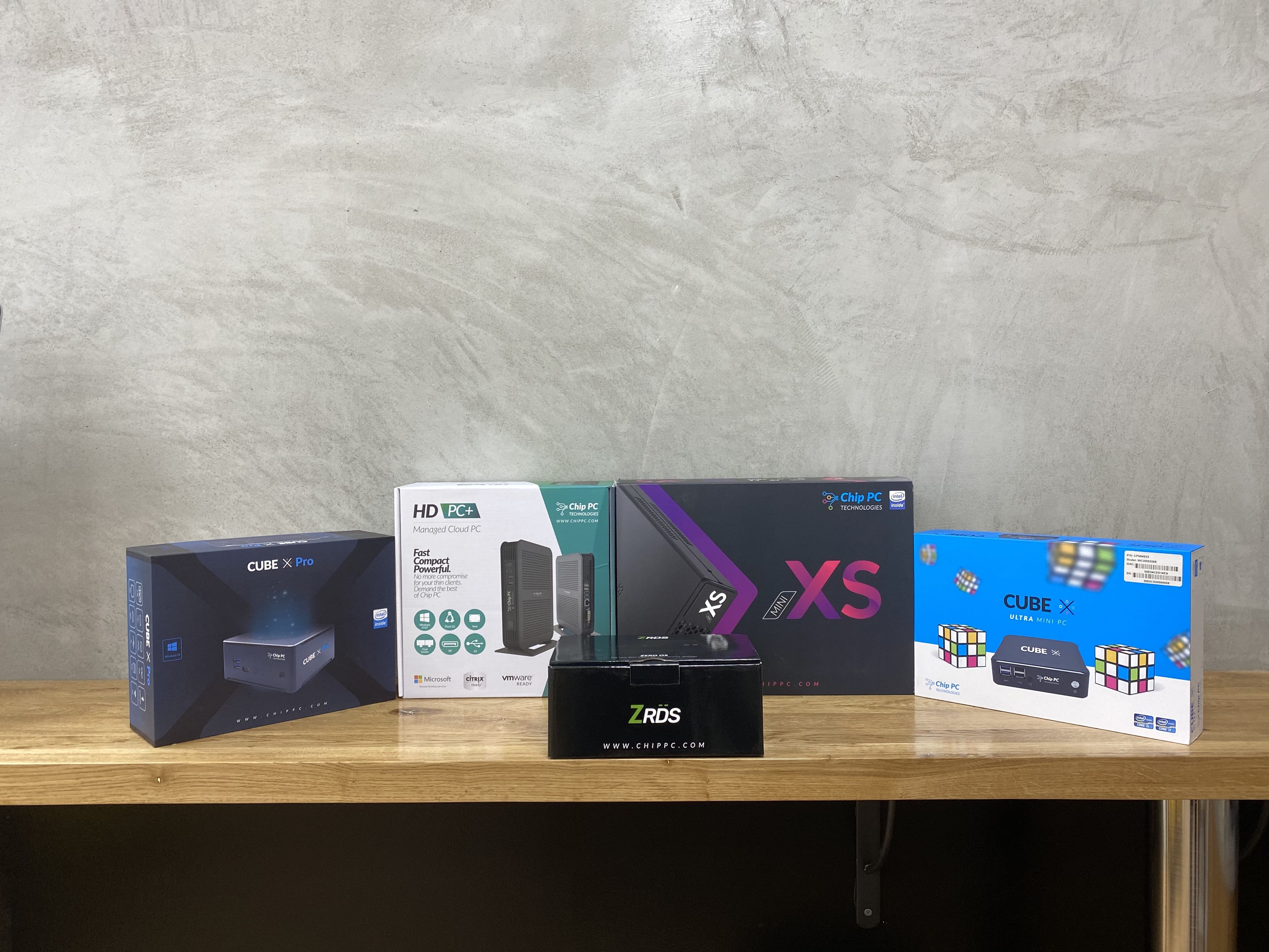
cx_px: 634
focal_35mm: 26
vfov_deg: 53.1
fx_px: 953
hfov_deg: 67.3
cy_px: 476
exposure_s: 1/50
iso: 80
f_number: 1.8
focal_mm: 4.25
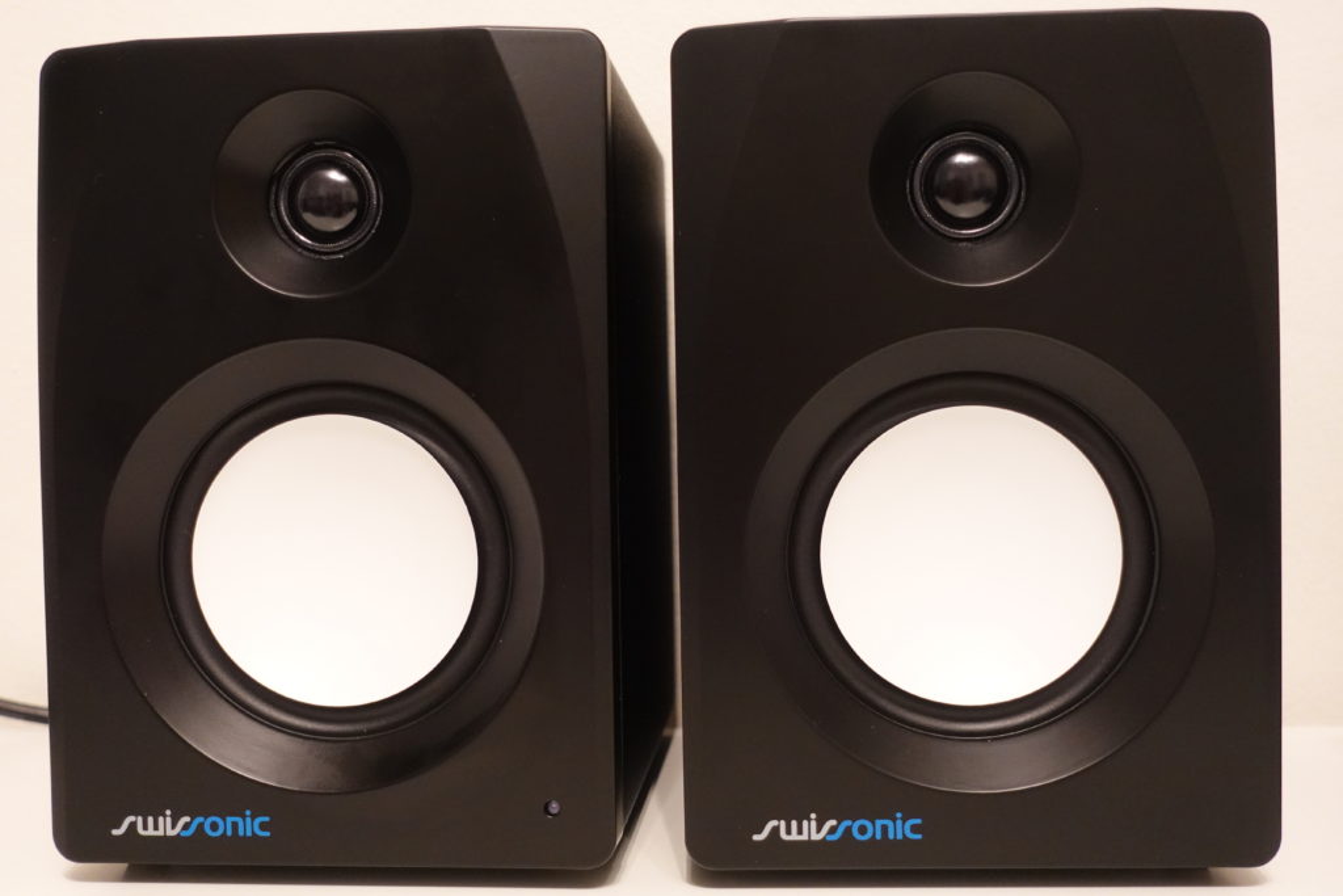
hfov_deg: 50.7
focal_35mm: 38
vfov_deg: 35.1
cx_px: 672
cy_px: 448
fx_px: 1418
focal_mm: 14.1
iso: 1600
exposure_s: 1/40
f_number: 2.8
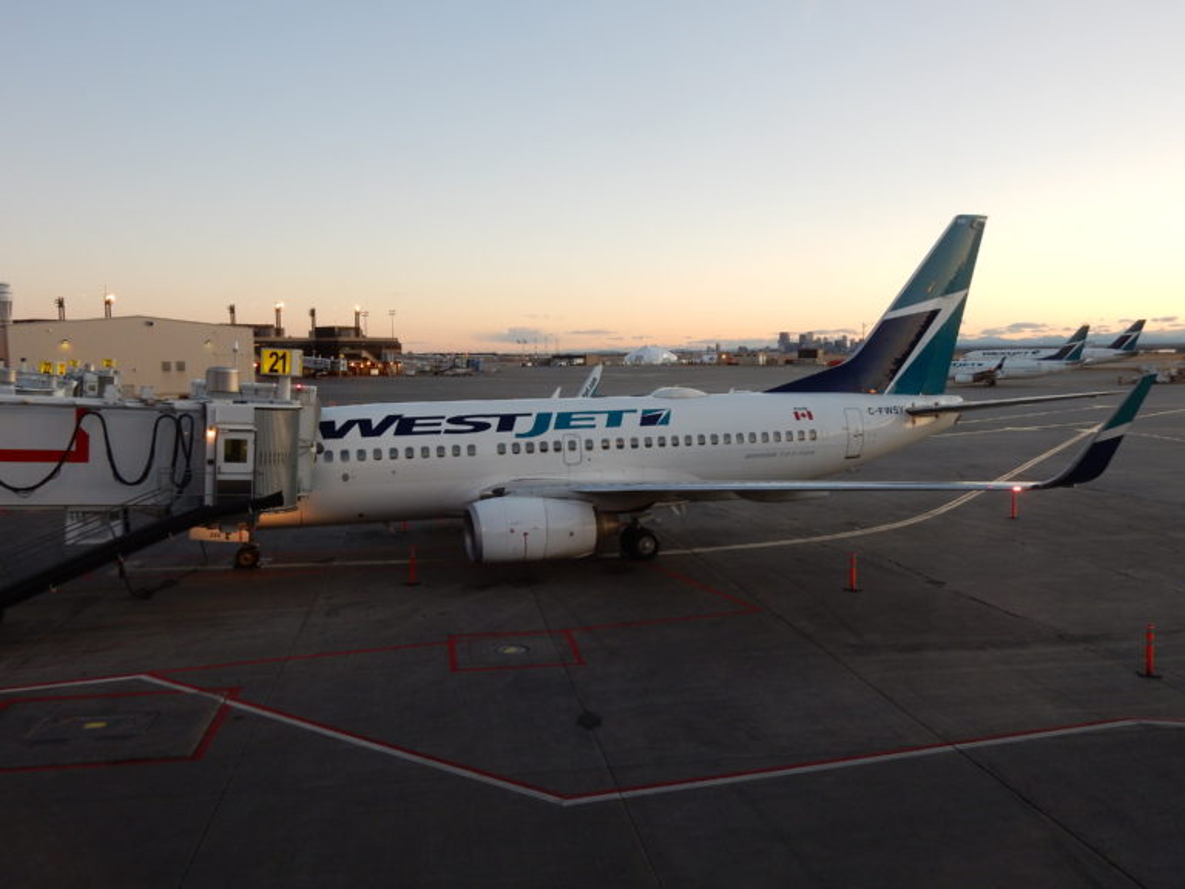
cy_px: 444
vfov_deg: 46.8
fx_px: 1027
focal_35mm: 30
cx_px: 592
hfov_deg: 60.0
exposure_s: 1/30
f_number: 4
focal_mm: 5.4
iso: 125
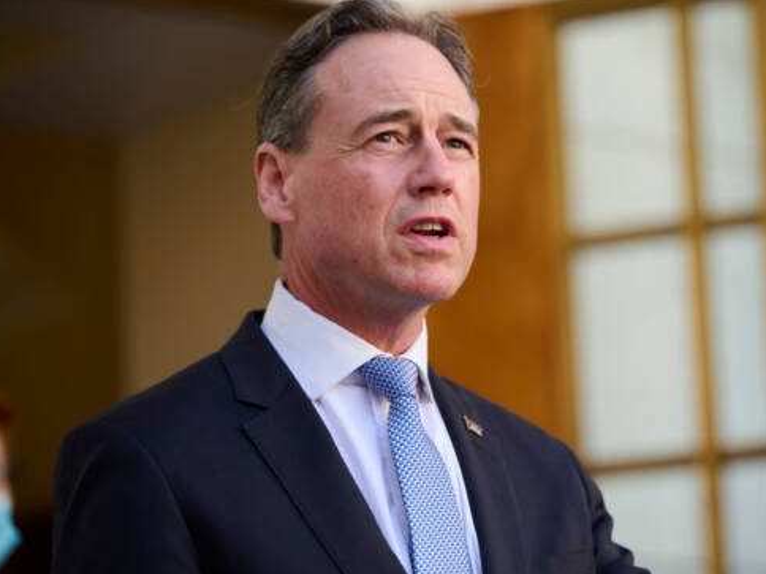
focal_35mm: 161
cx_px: 459
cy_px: 262
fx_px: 3563
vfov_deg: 9.2
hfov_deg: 12.3
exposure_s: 1/640
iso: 400
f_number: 3.2
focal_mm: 135
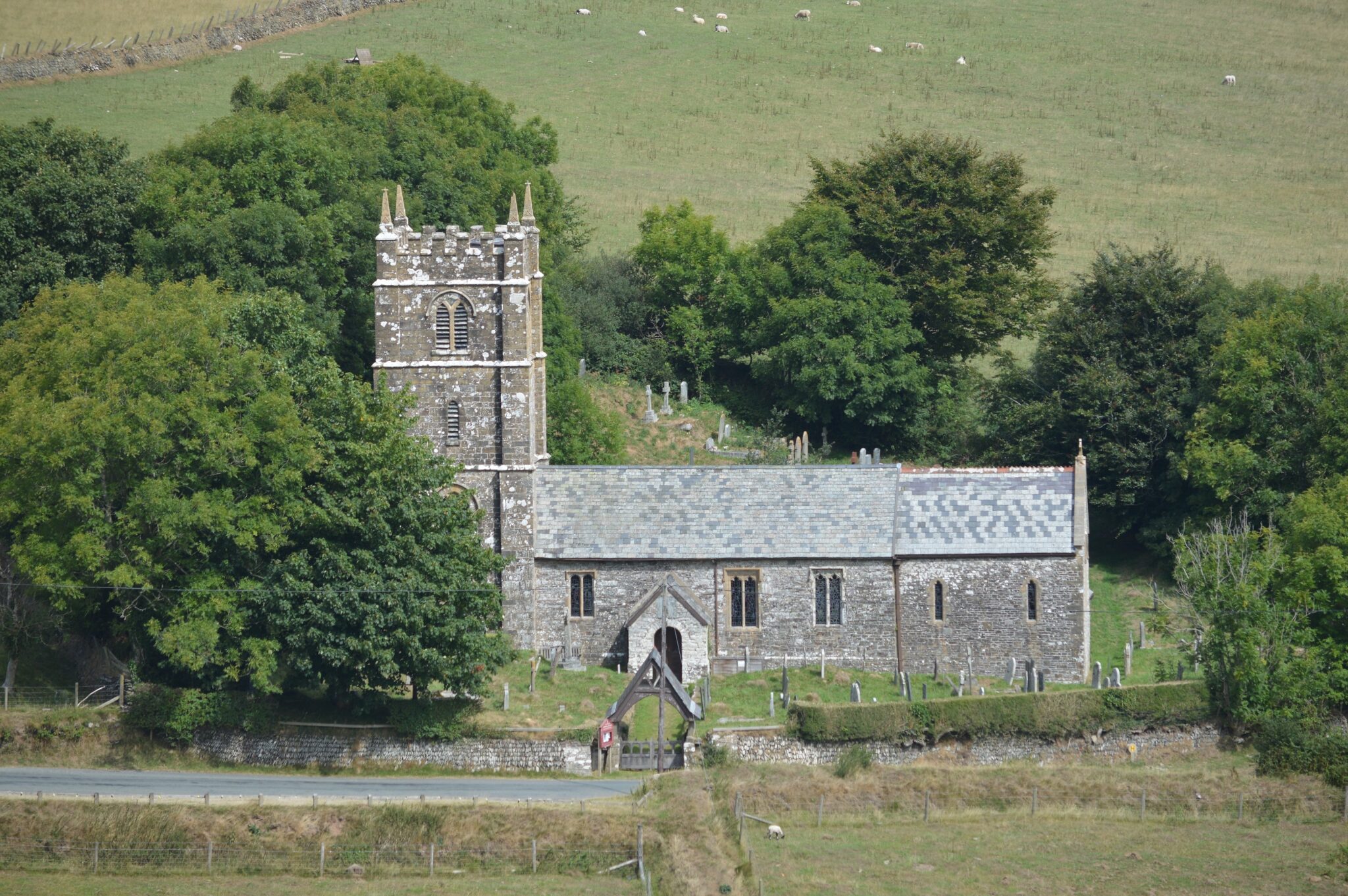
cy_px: 448
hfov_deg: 8.1
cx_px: 674
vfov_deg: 5.4
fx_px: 9540
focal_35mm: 255
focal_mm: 170
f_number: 5.6
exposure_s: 1/500
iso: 140
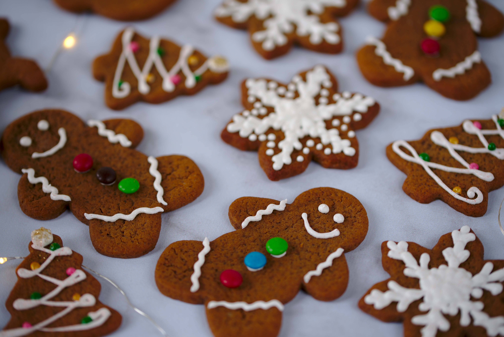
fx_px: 1261
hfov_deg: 22.6
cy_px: 168
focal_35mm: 90
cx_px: 252
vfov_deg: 15.2
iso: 100
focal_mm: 90
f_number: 3.3
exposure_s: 1/50
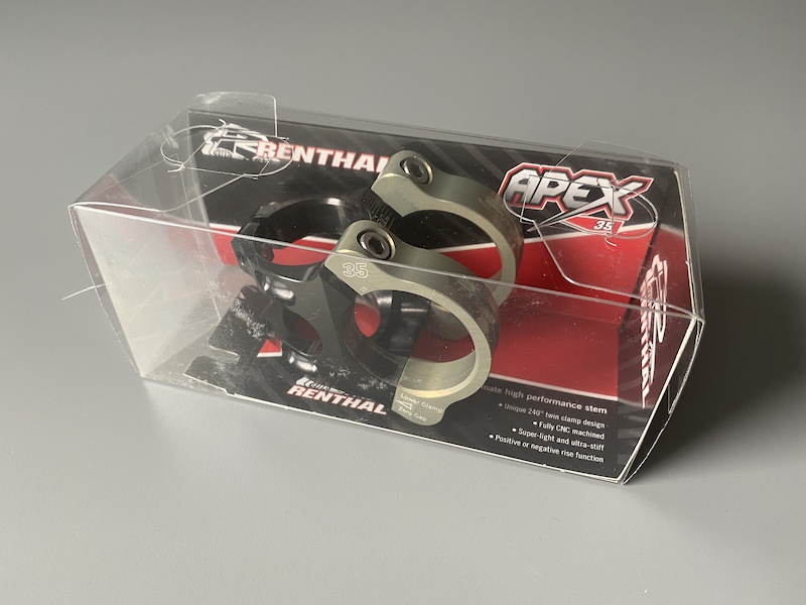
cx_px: 403
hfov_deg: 67.3
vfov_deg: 53.1
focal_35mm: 26
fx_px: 605
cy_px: 302
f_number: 1.8
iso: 125
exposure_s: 1/66
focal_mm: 4.25
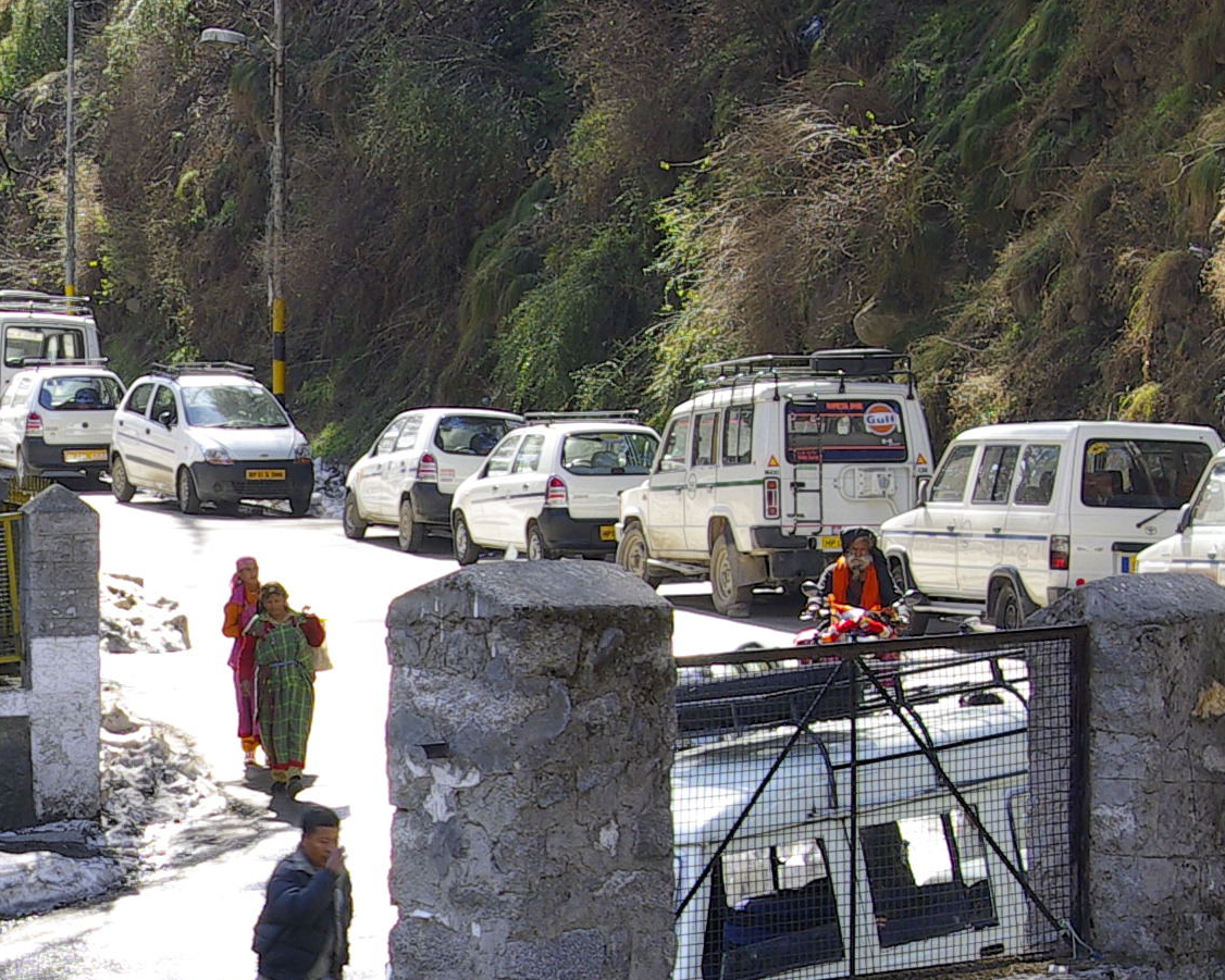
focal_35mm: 170
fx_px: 6150
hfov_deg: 11.2
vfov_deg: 9.1
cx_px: -220
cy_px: 682
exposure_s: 1/45
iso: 100
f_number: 8
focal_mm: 35
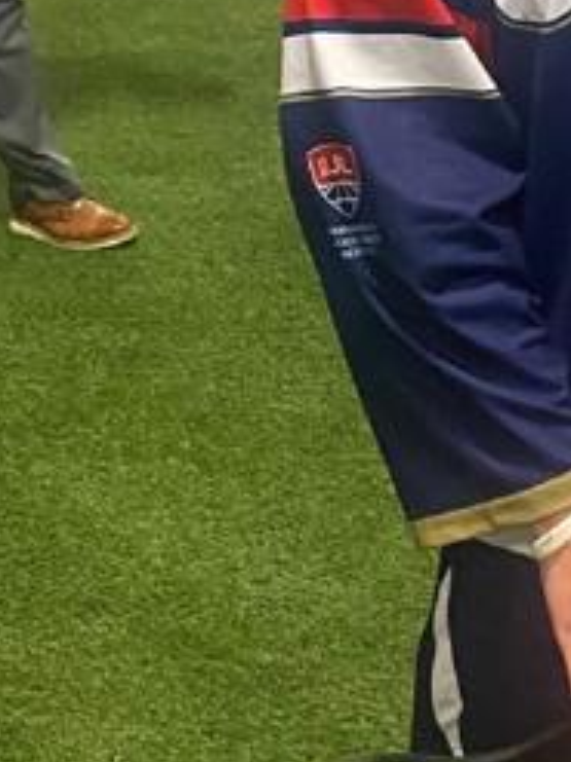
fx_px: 2377
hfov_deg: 13.3
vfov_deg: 17.9
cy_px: 52
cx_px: 722
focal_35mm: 108
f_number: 1.8
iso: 500
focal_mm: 4.25
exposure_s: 1/60
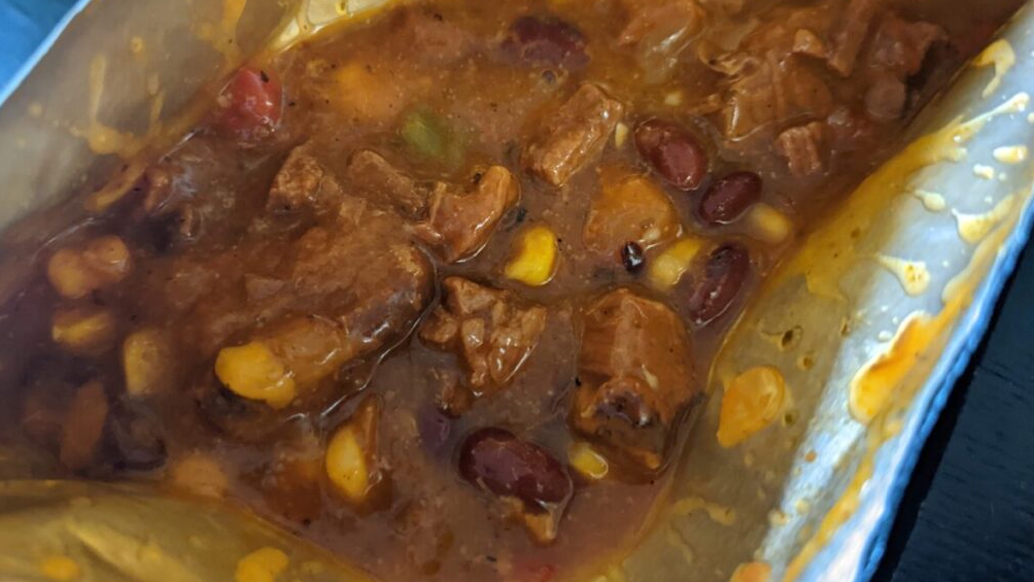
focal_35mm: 30
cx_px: 509
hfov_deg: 64.3
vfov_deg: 38.8
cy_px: 233
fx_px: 823
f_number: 1.73
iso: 262
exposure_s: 1/30.2
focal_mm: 4.38
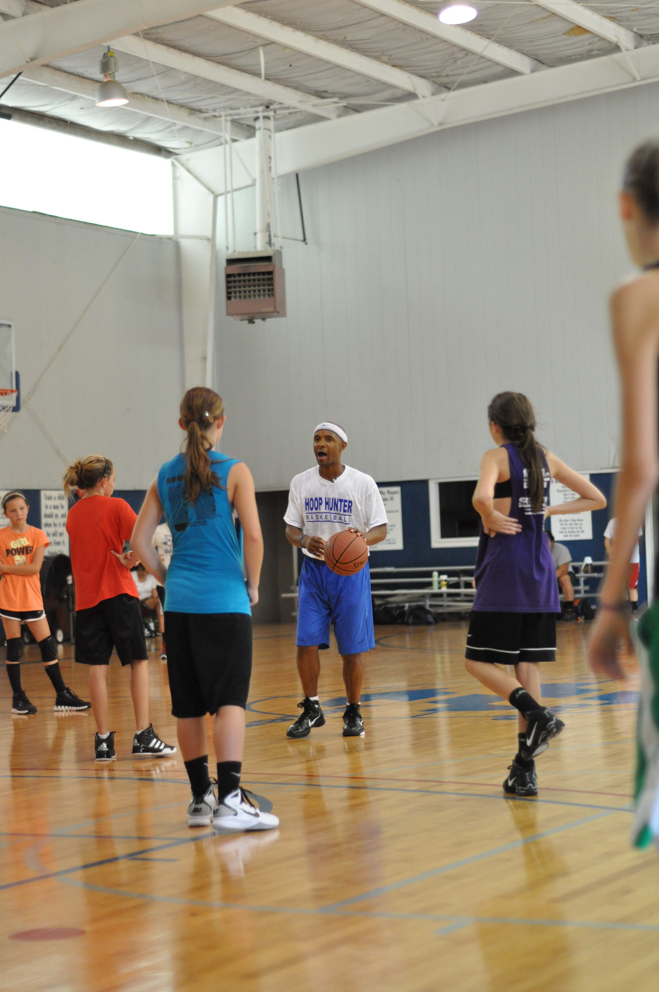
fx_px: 2065
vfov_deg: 27.0
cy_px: 496
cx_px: 330
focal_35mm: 75
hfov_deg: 18.1
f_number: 2.2
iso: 1600
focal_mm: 50
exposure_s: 1/640
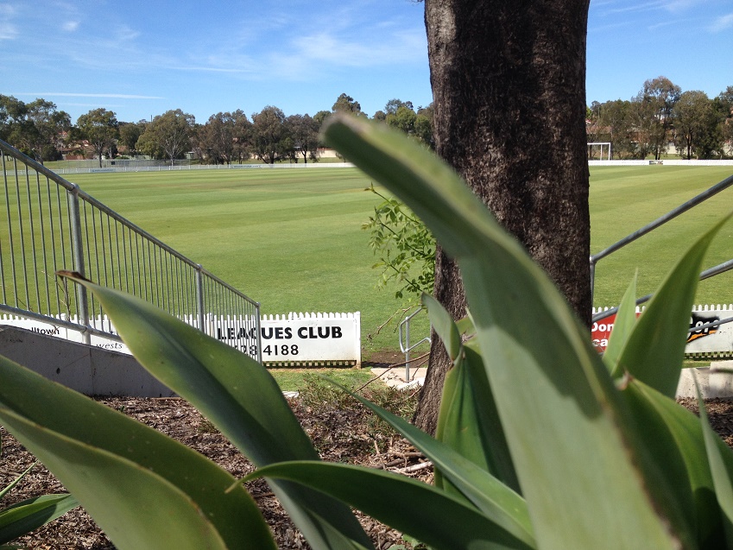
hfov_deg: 52.6
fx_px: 741
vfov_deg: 40.7
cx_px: 366
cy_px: 275
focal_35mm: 35
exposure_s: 1/1493
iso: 50
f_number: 2.4
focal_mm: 4.28
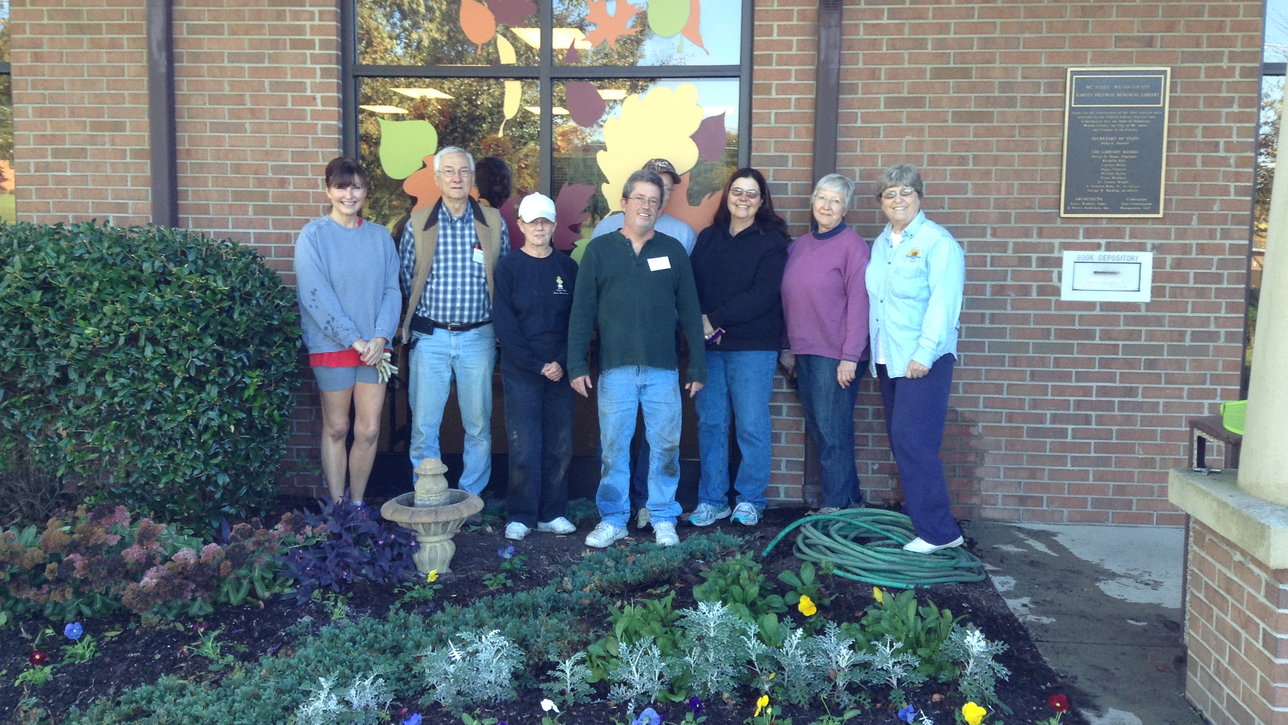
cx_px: 645
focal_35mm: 36
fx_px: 1229
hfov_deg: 55.3
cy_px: 305
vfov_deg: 32.8
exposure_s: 1/60
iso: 32
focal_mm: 3.3
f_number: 2.4
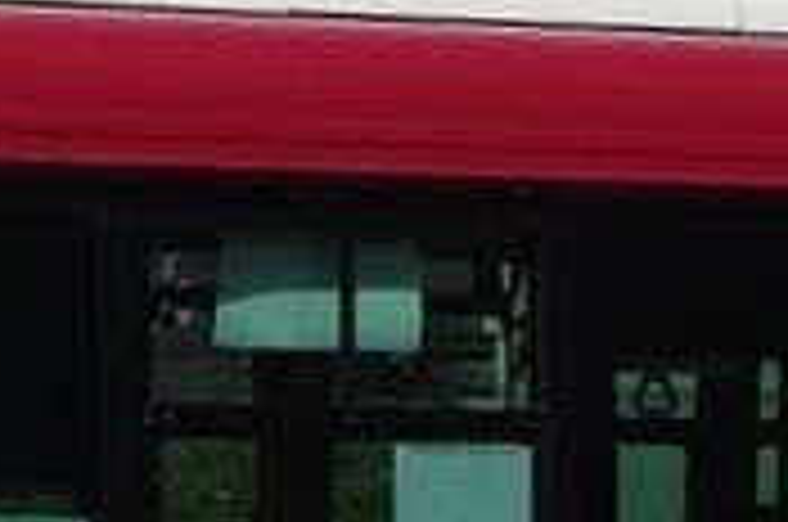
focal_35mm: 495
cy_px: 454
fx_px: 10815
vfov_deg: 2.8
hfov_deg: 4.2
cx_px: 360
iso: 200
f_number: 11
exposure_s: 1/320
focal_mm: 48
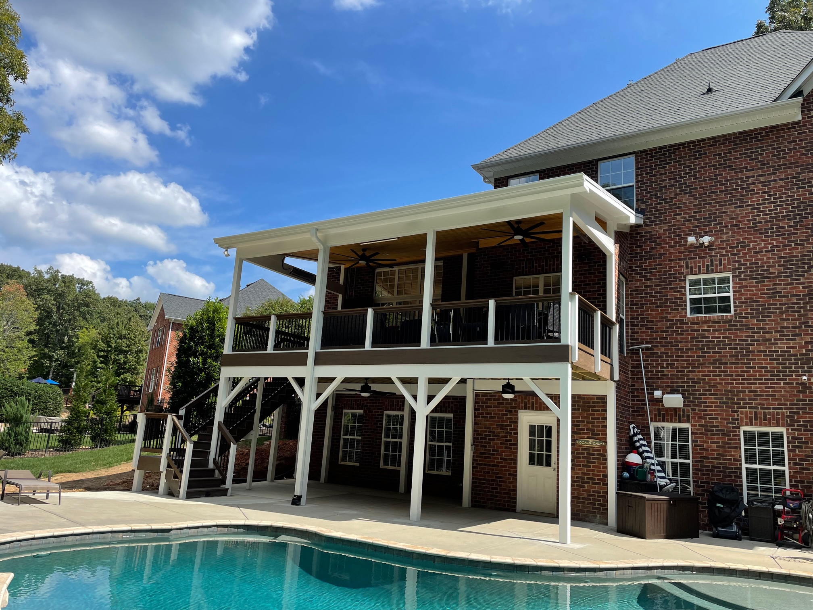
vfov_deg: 53.1
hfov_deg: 67.3
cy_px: 305
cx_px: 406
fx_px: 611
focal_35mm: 26
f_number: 1.6
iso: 32
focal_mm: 4.2
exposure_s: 1/2959
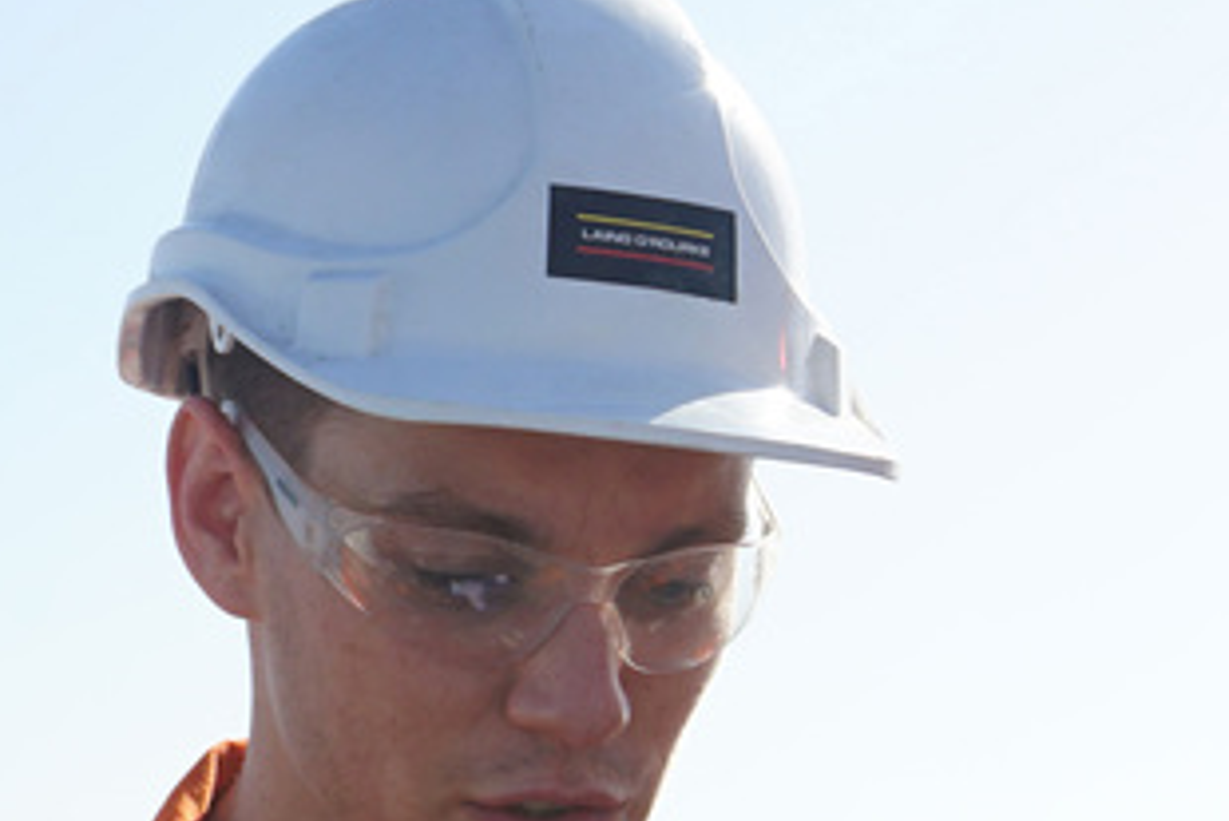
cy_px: 1166
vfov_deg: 9.3
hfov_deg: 14.0
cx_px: 1055
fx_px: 4952
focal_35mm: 145
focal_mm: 30
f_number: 11
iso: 100
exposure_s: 1/125
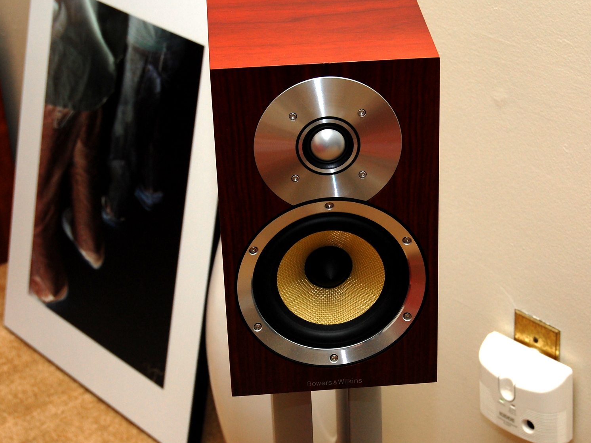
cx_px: 355
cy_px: 243
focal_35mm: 89
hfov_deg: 22.0
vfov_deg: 16.6
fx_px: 1519
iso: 360
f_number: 8
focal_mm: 48
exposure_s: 1/125
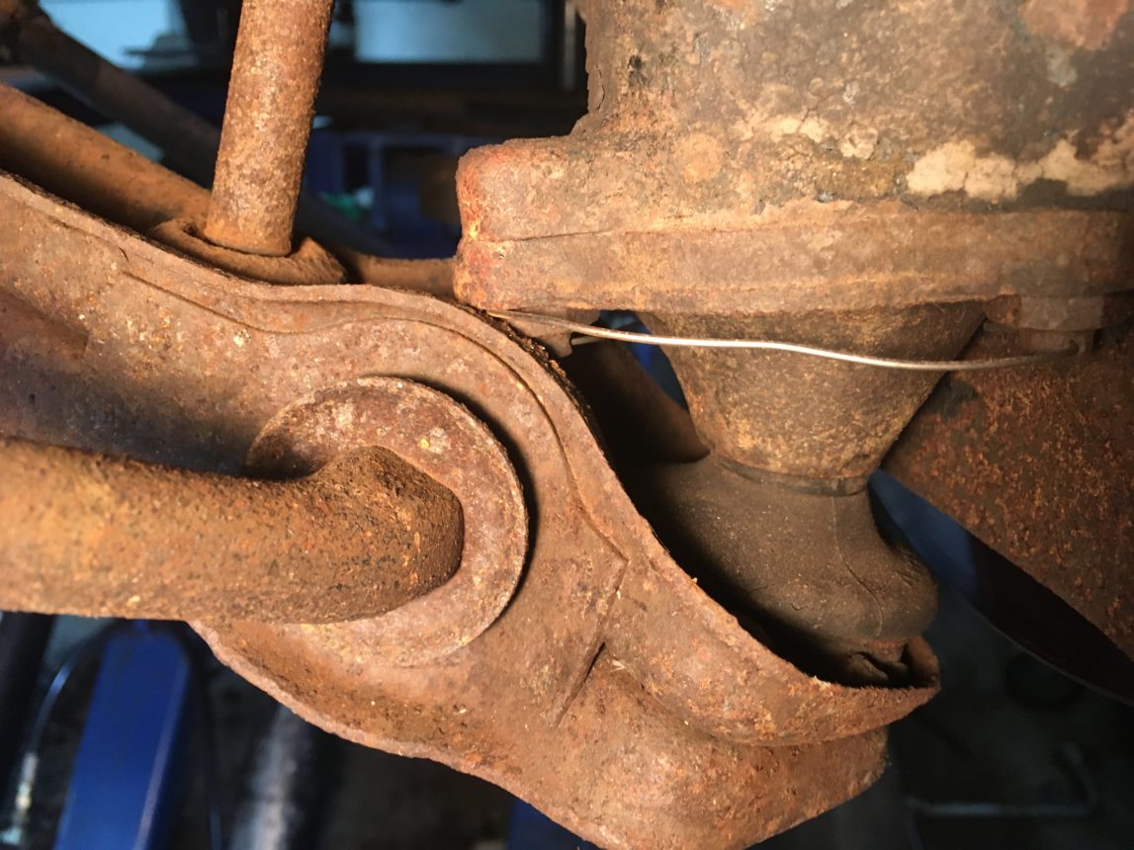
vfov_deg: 48.2
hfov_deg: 61.7
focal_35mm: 29
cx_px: 567
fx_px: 950
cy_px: 425
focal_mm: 4.15
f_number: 2.2
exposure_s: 1/17
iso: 200
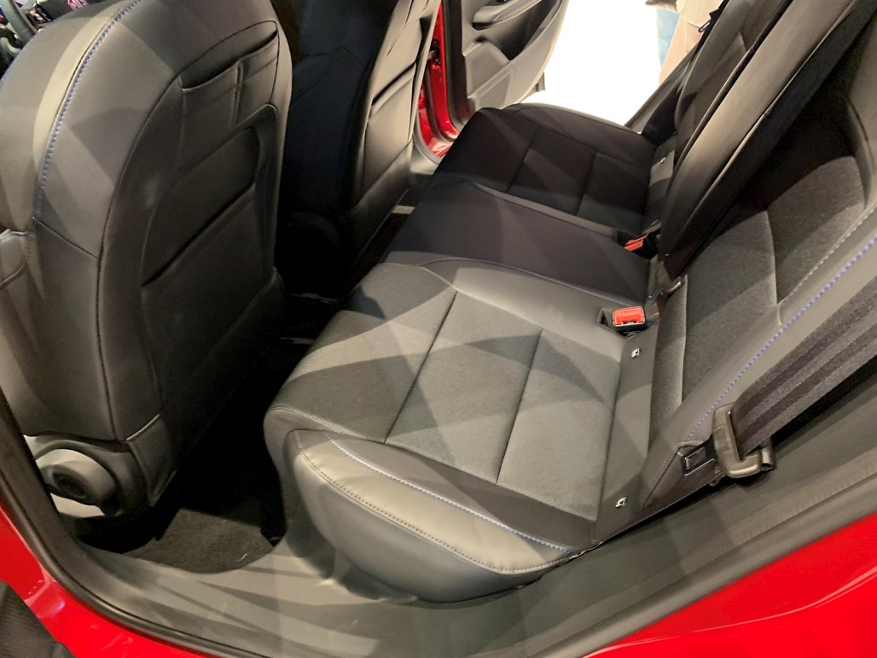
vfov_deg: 53.1
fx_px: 659
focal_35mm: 26
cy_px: 329
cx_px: 438
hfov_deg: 67.3
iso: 500
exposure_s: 1/25
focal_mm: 4.25
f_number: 1.8
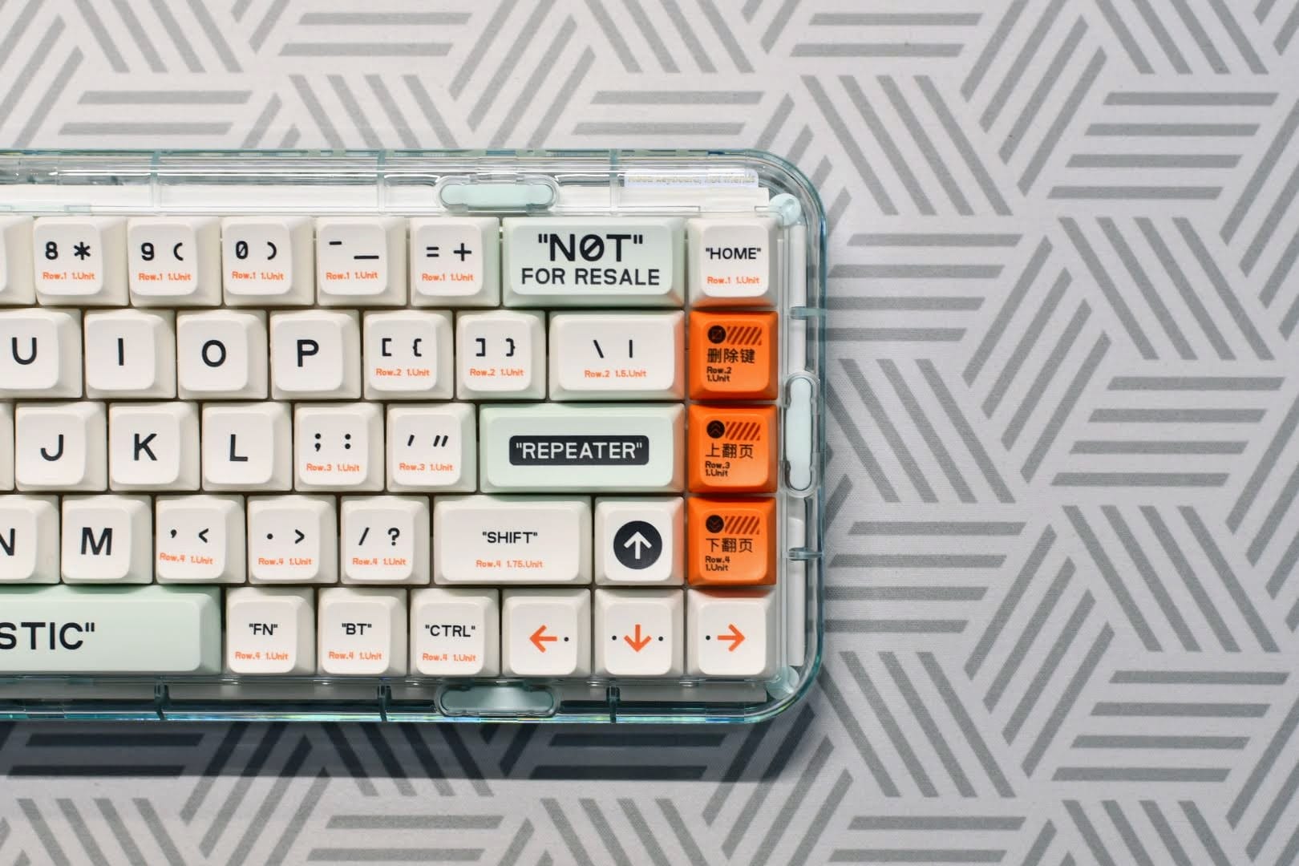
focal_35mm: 52
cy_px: 433
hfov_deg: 38.2
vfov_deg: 26.0
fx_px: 1876
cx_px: 650
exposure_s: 1/50
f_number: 5
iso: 220
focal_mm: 35
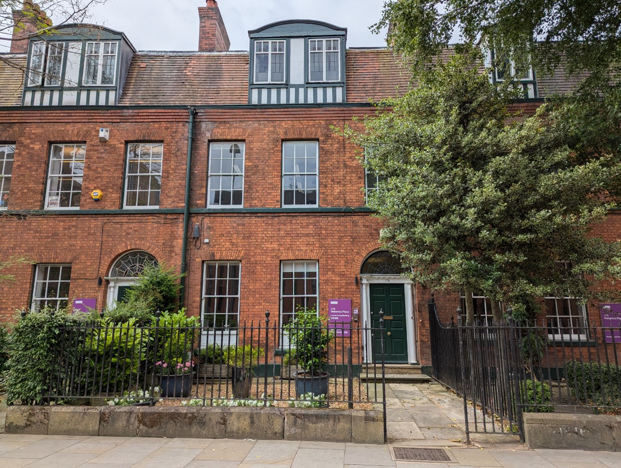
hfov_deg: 71.5
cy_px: 234
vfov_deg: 56.9
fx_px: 431
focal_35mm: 24
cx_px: 310
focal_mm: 6.81
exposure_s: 1/2179
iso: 36
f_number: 1.85
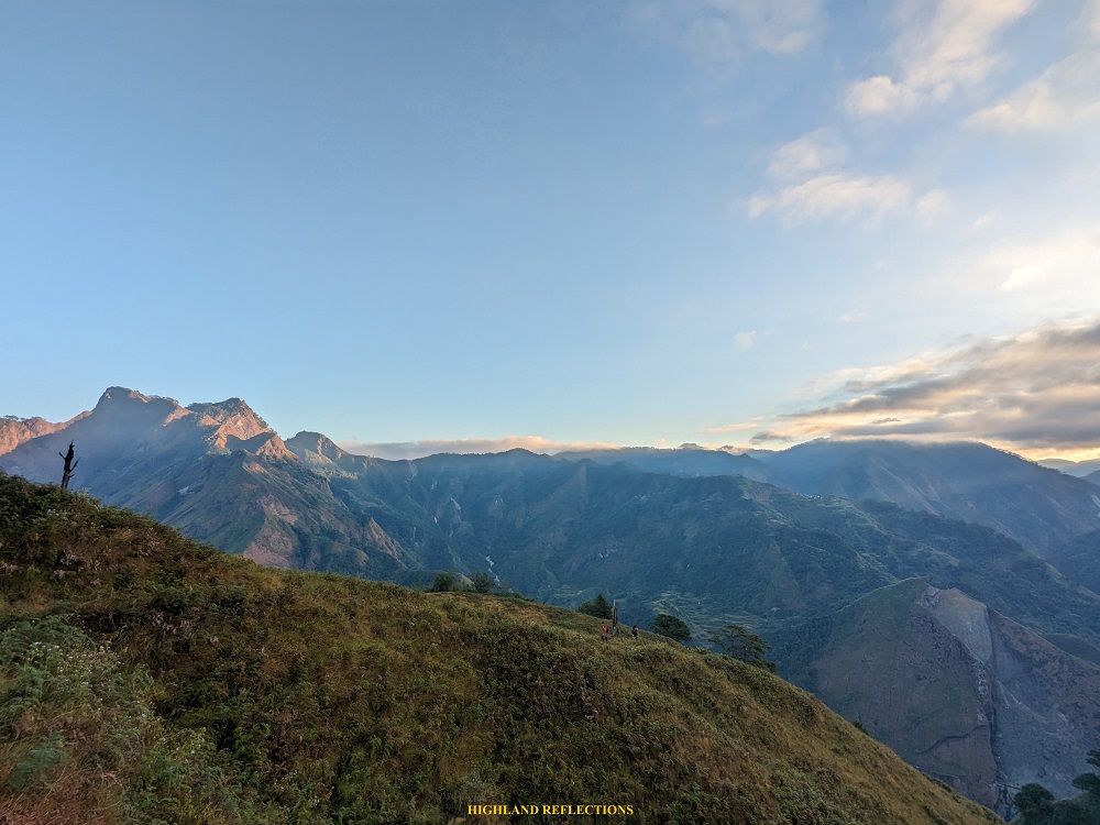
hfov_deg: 94.5
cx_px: 550
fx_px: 508
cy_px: 412
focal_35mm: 16
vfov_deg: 78.1
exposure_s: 1/560
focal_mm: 2.35
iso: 49
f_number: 2.2
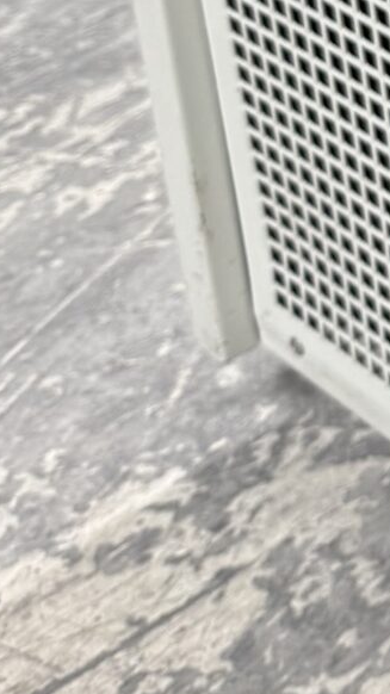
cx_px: 1019
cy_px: -155
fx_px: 2116
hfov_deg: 9.2
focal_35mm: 115
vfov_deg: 17.7
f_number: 1.78
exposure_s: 1/121
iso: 125
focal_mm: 6.76
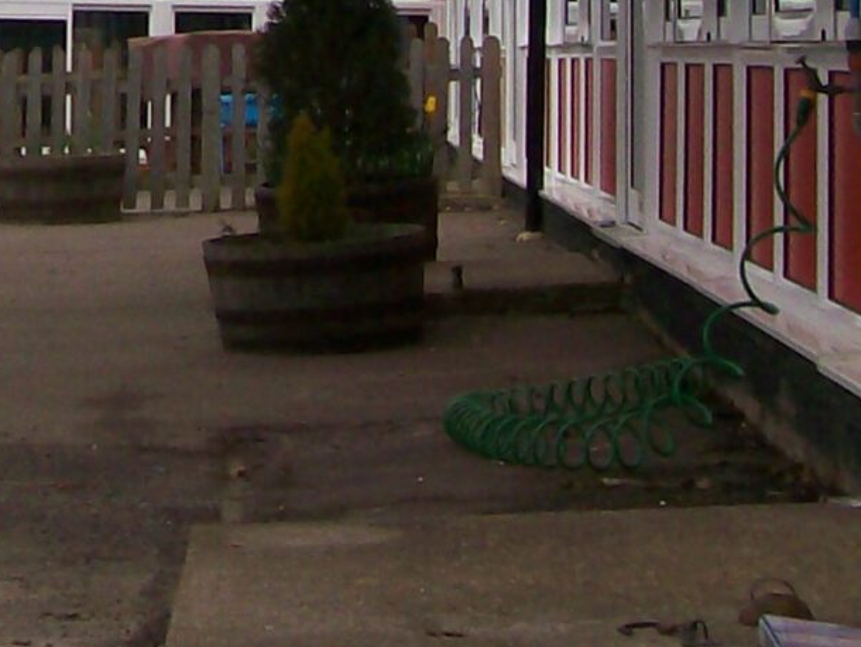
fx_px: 3757
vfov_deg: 9.4
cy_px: -530
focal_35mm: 151
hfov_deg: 12.6
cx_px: -335
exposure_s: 1/665
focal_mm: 6
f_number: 2.7
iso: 80
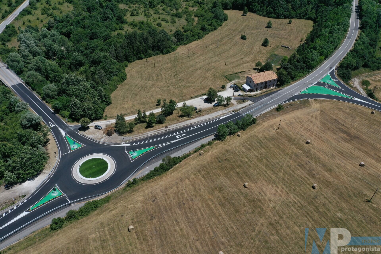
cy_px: 127
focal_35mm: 28
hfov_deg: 65.5
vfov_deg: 46.4
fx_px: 296
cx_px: 190
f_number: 6.3
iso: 100
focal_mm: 10.26
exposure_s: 1/640
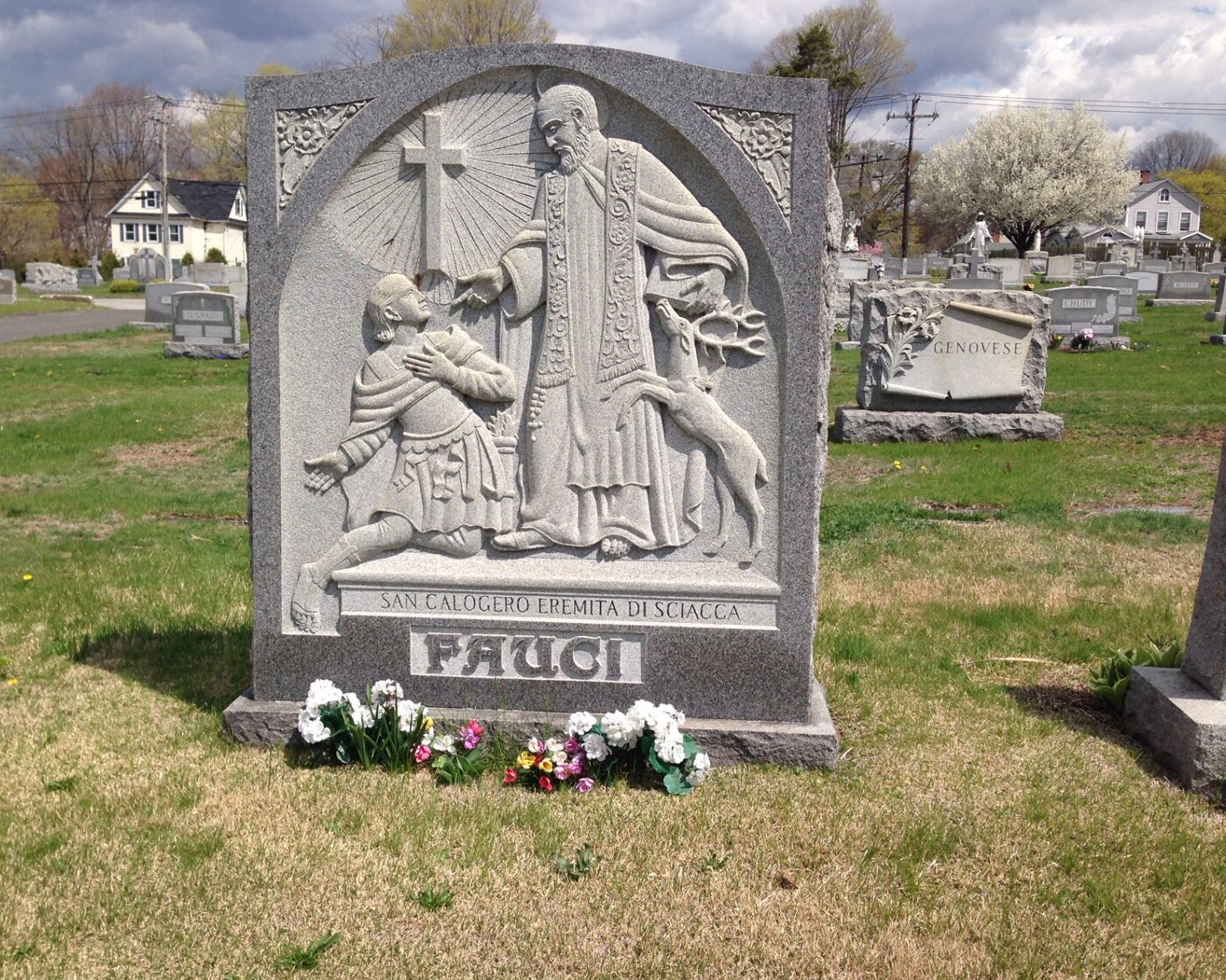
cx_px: 586
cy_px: 484
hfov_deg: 51.5
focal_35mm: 35
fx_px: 1270
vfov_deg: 42.2
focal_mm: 4.12
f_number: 2.4
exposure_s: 1/2262
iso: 50
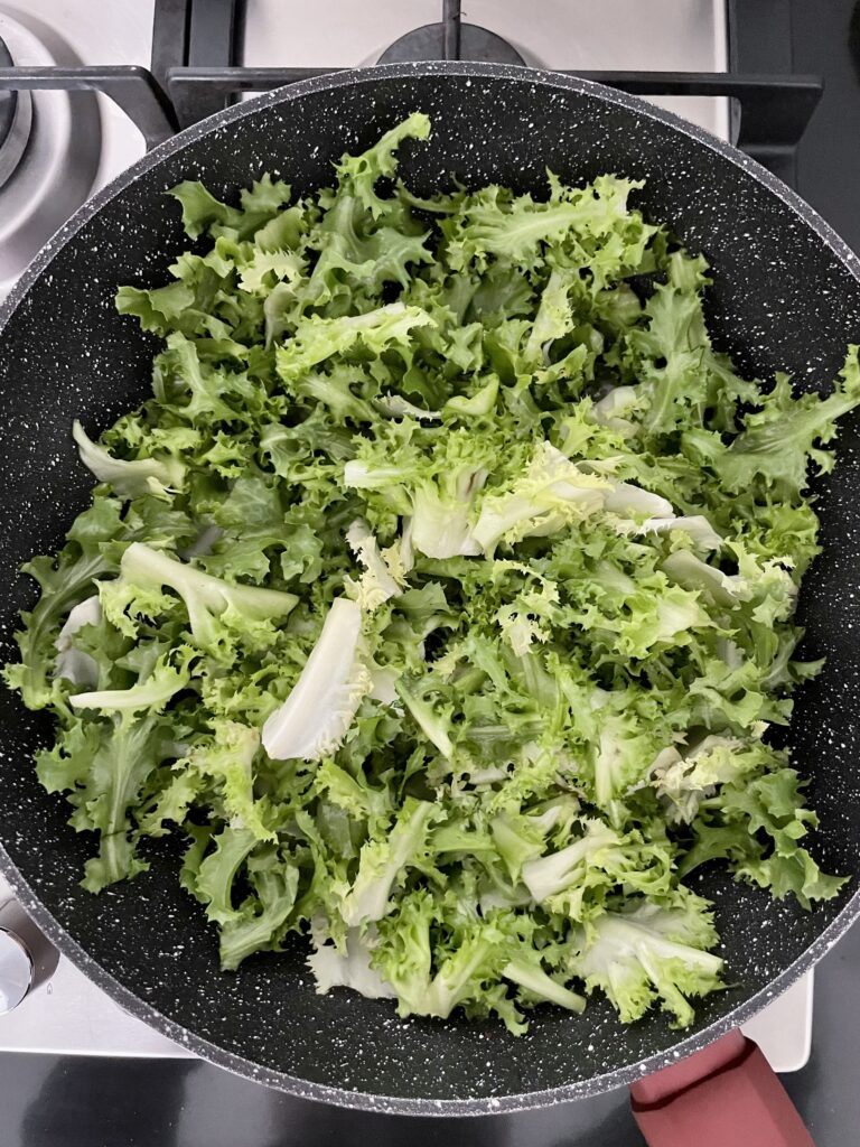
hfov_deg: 53.1
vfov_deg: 67.3
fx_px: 861
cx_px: 430
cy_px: 574
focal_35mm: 26
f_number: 1.6
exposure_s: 1/30
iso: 800
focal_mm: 4.2
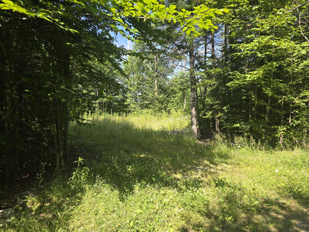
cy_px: 116
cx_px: 154
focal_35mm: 23
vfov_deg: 58.9
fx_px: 205
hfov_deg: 73.9
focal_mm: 6.3
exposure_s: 1/200
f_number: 1.7
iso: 12
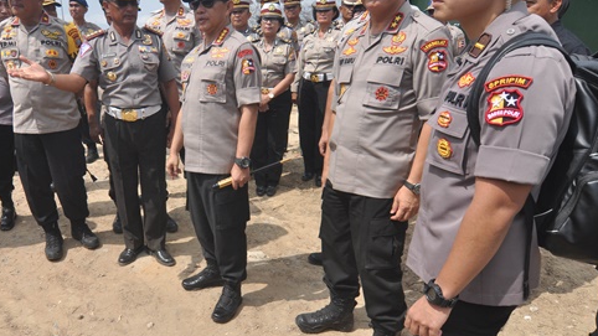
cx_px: 207
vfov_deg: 45.7
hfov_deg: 72.2
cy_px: 201
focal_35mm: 25
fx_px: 396
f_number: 8
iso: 250
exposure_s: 1/400
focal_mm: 12
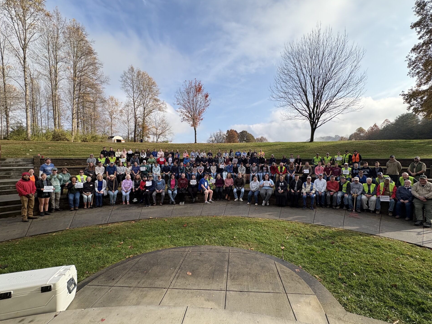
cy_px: 171
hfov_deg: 98.1
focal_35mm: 15
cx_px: 226
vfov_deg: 81.7
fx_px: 187
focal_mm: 2.22
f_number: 2.2
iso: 40
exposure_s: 1/993
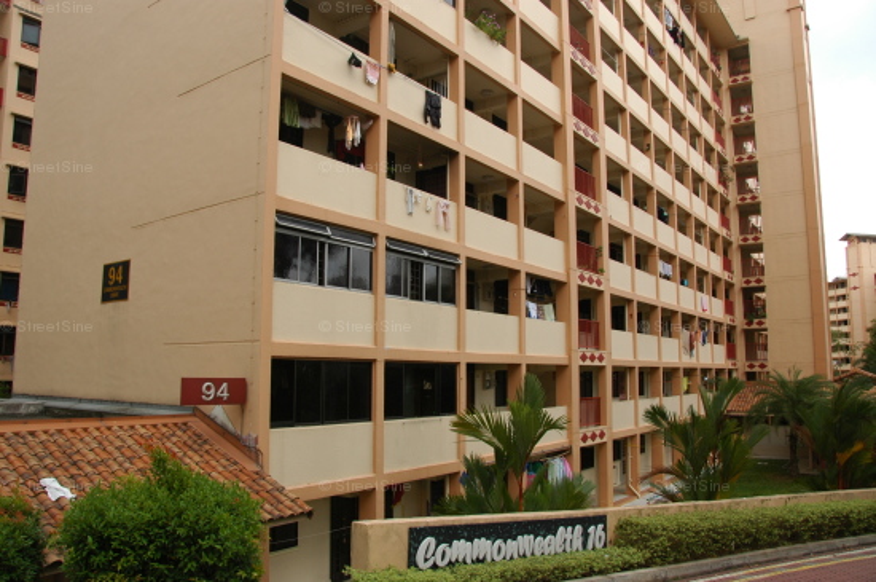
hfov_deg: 67.5
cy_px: 291
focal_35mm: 27
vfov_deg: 47.8
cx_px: 438
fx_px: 656
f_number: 5.6
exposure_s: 1/250
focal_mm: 18
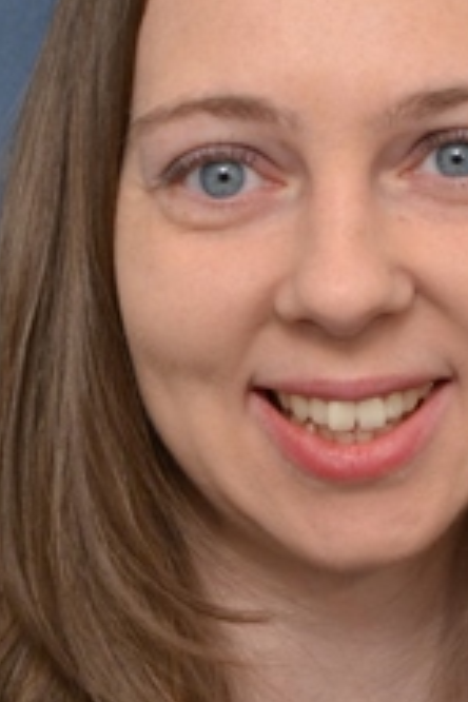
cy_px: 275
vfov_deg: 8.7
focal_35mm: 237
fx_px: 4630
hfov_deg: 5.8
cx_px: 280
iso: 800
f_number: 5.6
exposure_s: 1/60
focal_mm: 55
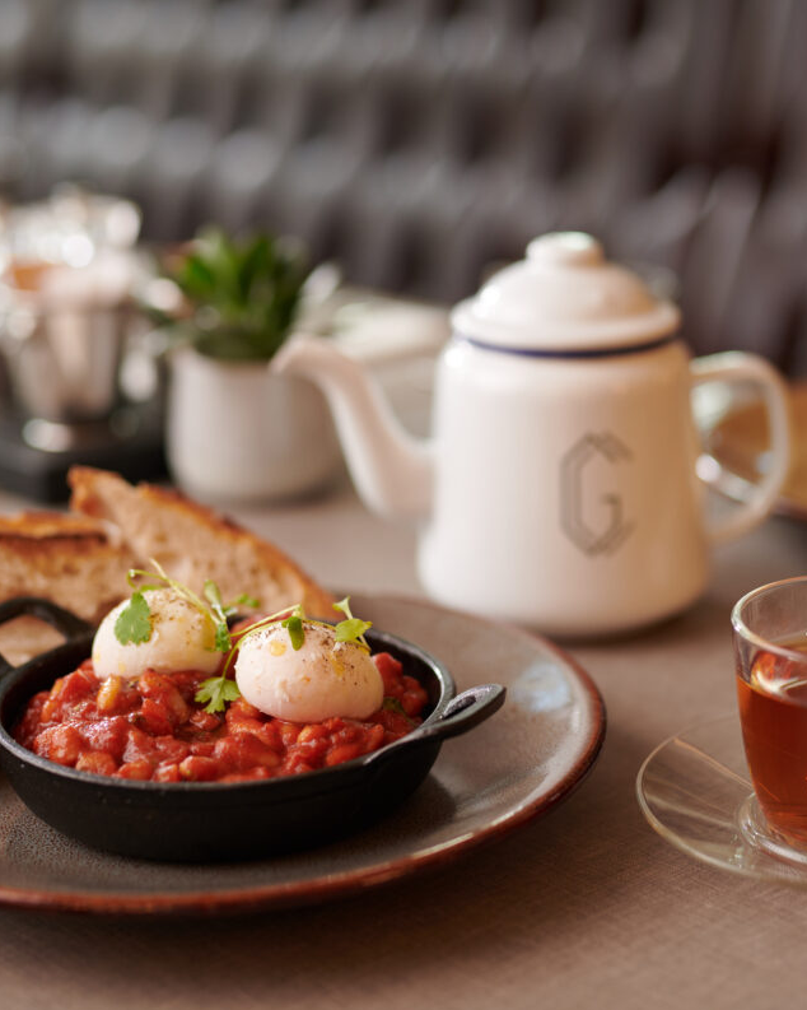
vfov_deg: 26.8
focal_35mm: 71
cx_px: 444
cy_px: 508
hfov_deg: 21.5
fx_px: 2121
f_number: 2.2
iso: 250
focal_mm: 50
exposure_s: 1/160
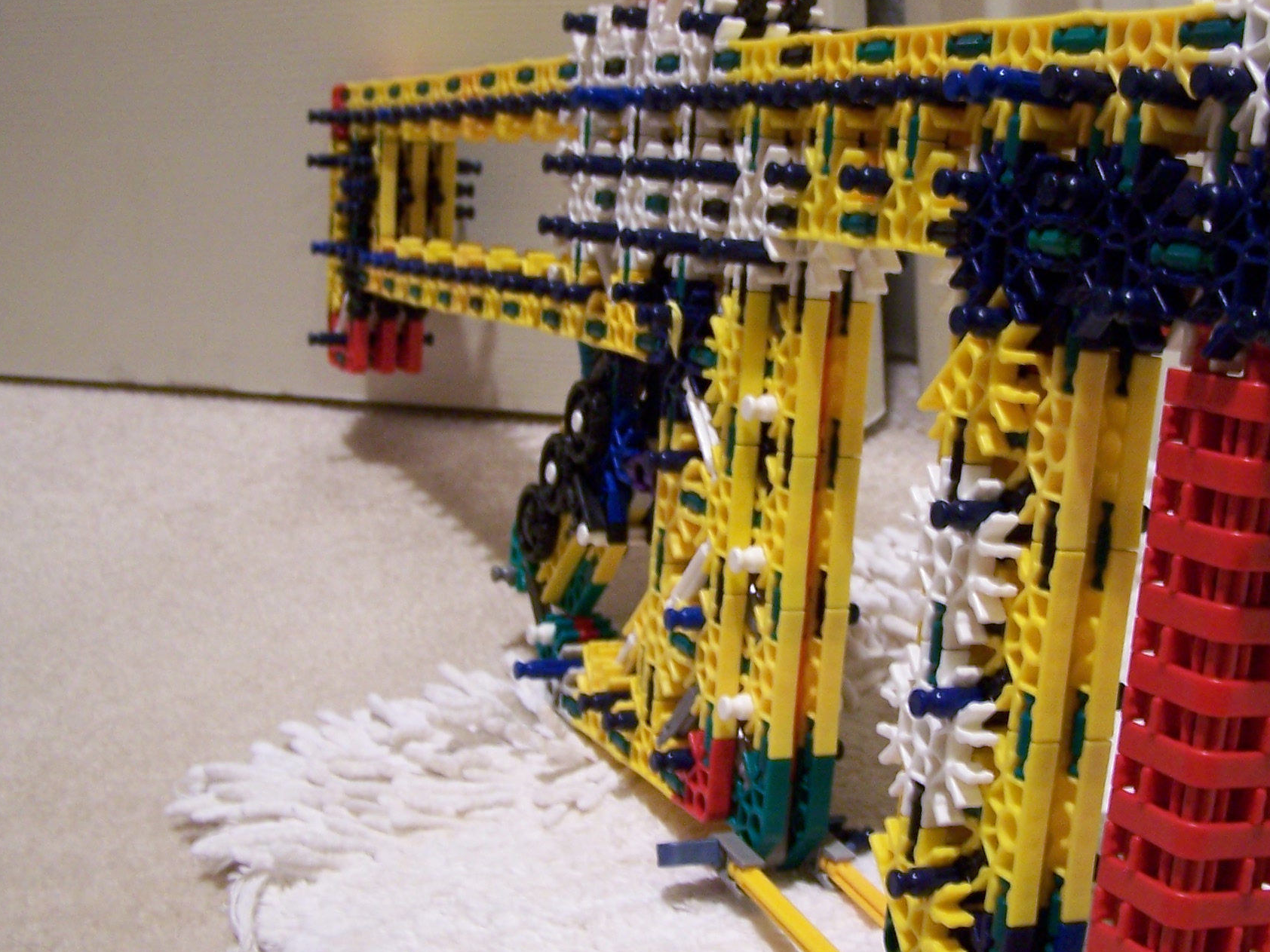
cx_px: 781
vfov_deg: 28.0
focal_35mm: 52
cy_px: 455
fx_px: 1908
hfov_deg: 36.6
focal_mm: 6.3
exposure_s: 1/10
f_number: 2.8
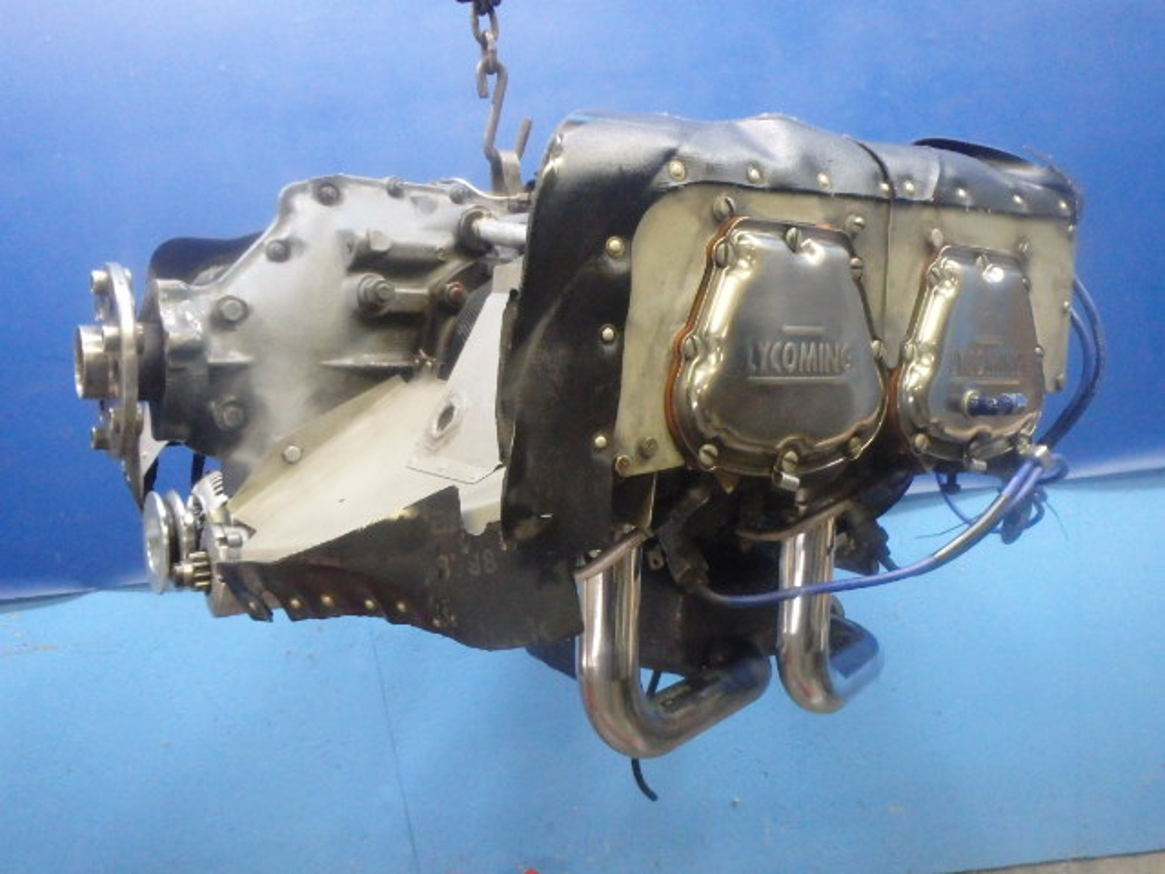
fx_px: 942
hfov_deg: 63.4
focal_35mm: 28
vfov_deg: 49.7
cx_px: 582
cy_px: 437
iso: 2000
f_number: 3.9
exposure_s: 1/30
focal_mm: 5
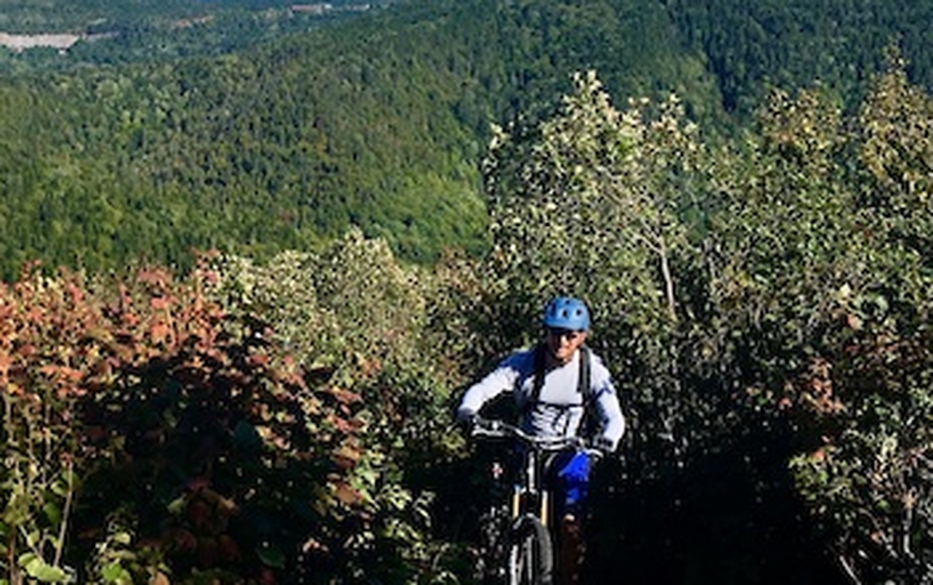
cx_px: 88
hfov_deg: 28.2
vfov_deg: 18.6
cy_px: 191
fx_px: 1781
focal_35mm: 70
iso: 25
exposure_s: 1/1350
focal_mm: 4.15
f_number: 2.2
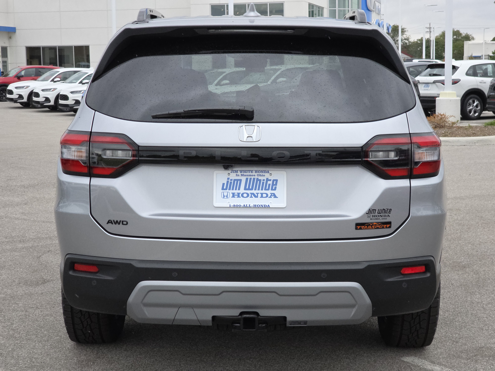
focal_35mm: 69
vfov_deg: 21.3
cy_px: 186
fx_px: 987
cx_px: 248
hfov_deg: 28.2
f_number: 2.4
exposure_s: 1/719
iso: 100
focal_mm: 7.9
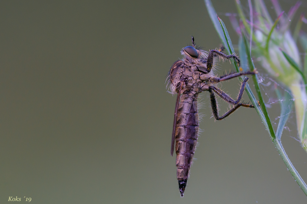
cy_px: 102
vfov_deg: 6.9
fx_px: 1705
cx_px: 154
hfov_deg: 10.3
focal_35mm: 200
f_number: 6.3
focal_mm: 200
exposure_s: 1/125
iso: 800
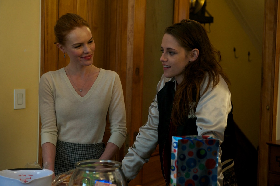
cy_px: 93
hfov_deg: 28.9
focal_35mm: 70
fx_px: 544
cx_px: 140
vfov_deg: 19.4
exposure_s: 1/100
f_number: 5
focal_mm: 70
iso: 2500
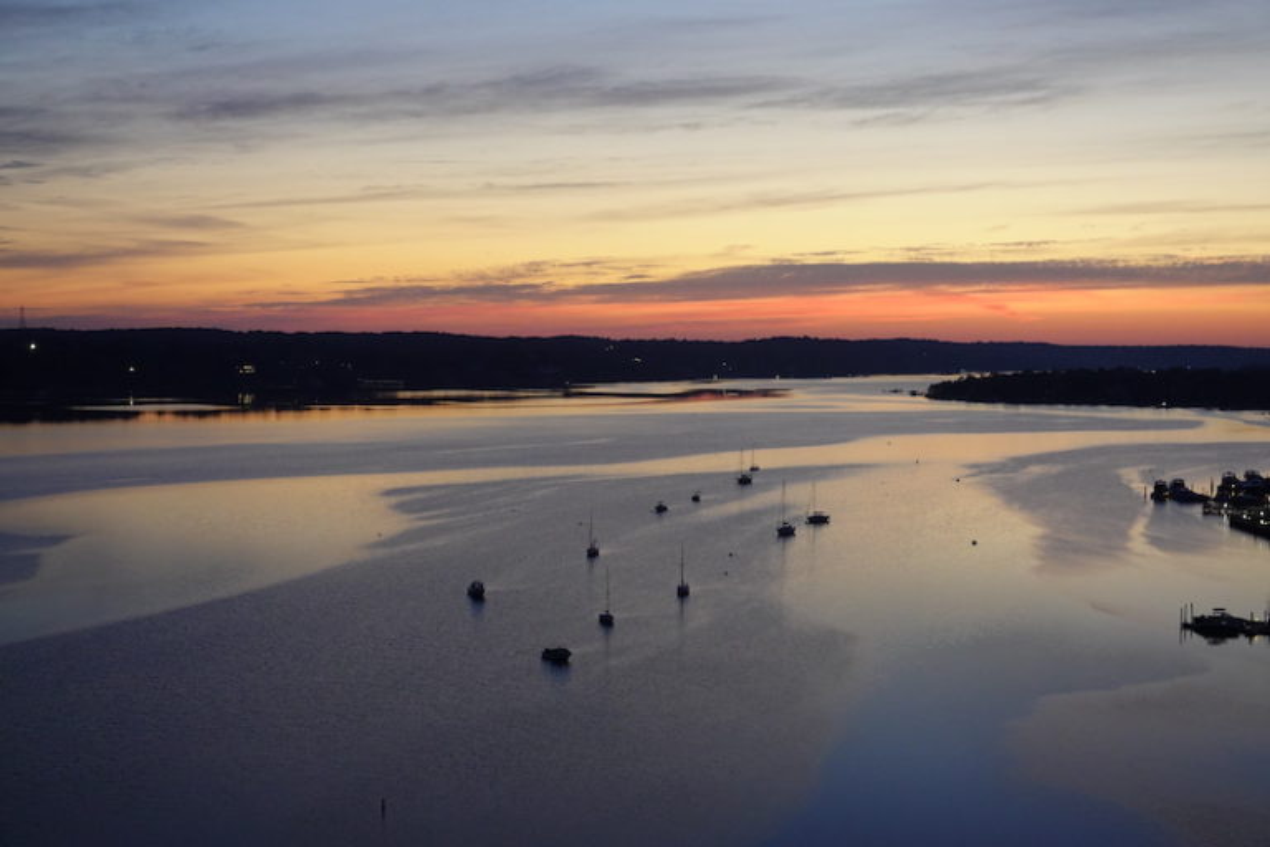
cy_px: 424
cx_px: 635
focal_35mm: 54
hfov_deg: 36.9
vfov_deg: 25.1
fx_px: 1905
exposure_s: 1/30
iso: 800
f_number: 4
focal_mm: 19.84
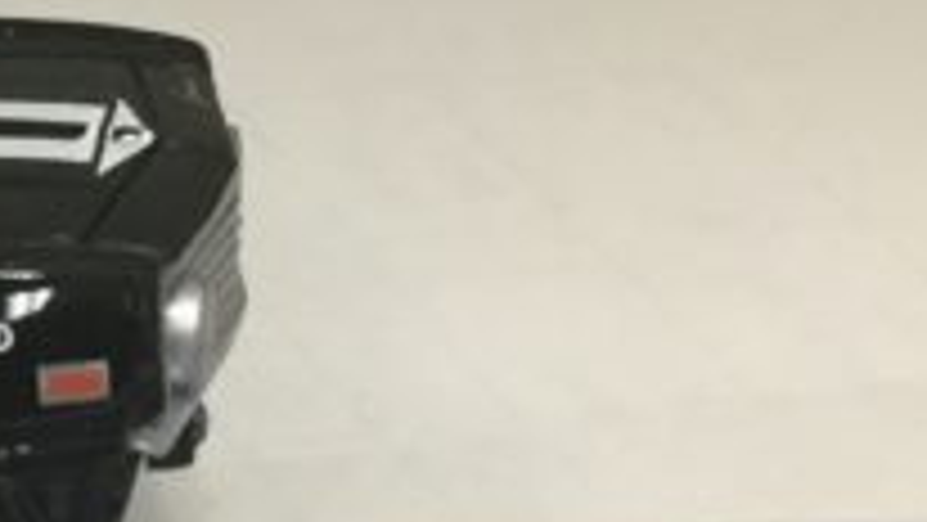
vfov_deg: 7.2
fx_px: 4131
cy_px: 346
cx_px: -562
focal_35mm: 168
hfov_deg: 12.1
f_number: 2.4
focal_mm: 3.3
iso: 100
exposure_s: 1/30
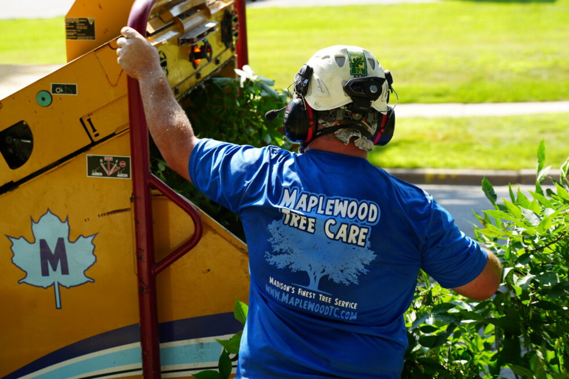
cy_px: 190
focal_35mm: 85
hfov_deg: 23.9
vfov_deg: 16.1
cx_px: 284
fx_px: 1343
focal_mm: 85
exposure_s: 1/160
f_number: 5
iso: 100
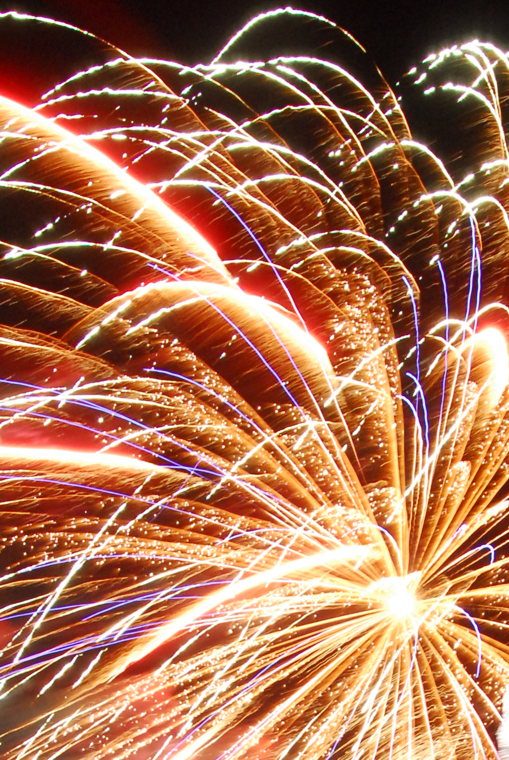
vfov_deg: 20.4
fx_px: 2009
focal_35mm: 95
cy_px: 854
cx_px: 331
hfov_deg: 14.4
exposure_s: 4.5
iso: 800
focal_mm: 24
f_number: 8
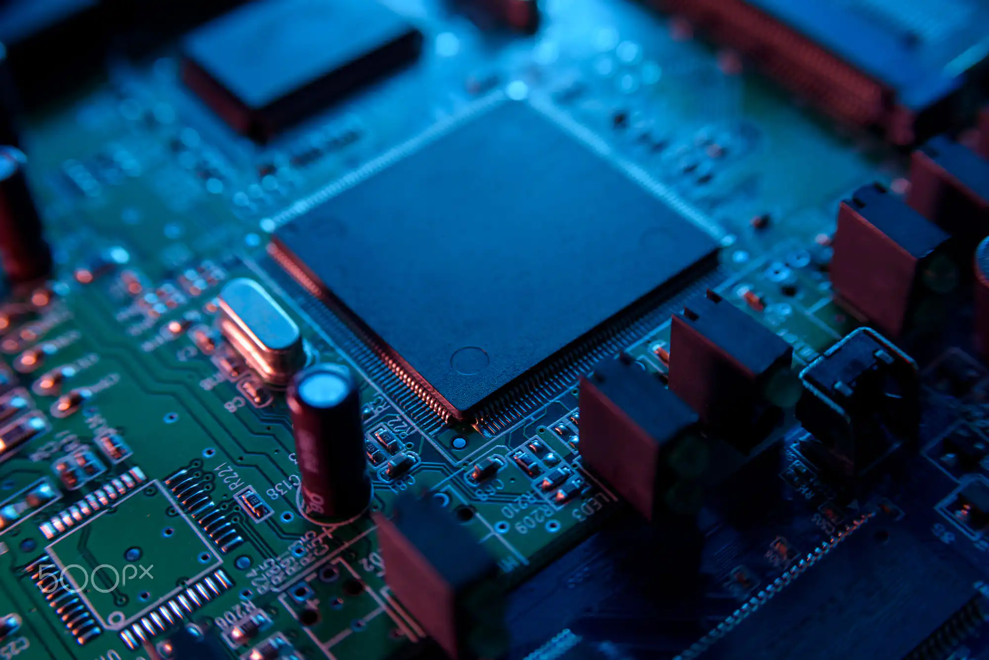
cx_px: 494
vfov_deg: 16.1
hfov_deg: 23.9
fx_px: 2336
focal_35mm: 85
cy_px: 330
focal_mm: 85
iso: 50
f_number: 8
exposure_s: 1/125
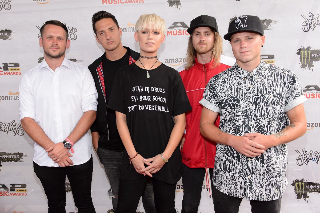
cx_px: 160
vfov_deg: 46.4
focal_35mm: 28
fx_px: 249
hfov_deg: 65.5
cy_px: 106
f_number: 4.5
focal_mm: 28
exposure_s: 1/250
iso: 200
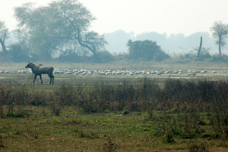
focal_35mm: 315
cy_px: 76
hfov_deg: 6.5
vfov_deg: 4.4
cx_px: 114
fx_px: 1993
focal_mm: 210
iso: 200
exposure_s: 1/400
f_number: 8
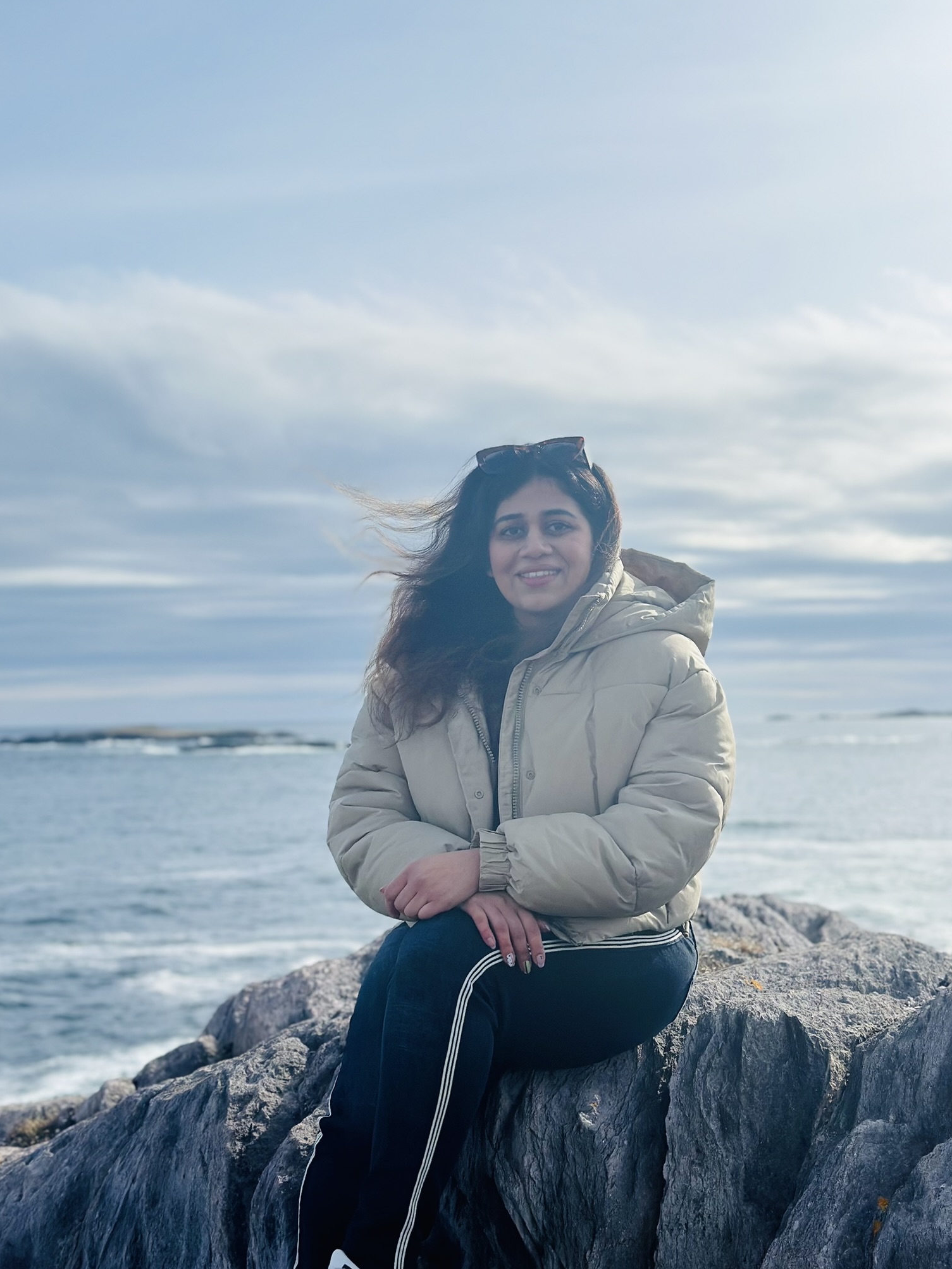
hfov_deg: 29.7
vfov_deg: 38.9
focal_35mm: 49
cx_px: 475
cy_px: 642
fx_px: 1796
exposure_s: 1/10870
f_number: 1.78
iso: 100
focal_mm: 6.86
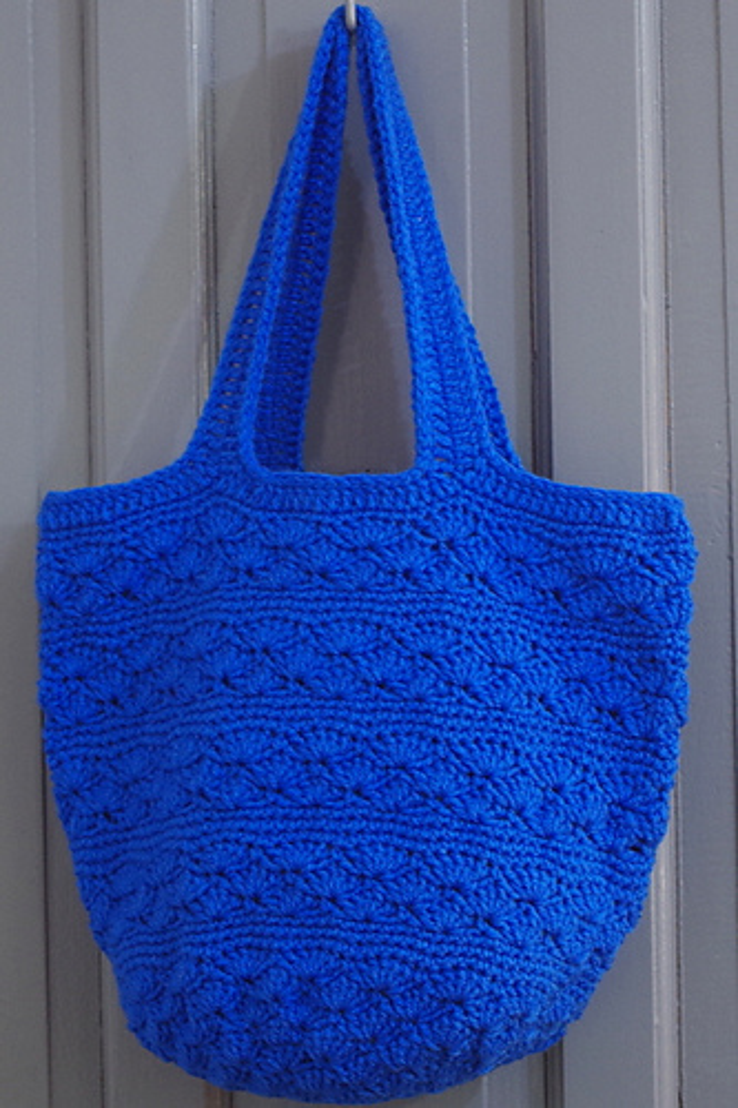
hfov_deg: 21.2
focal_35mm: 64
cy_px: 554
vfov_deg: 31.4
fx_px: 1969
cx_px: 369
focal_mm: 42.5
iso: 400
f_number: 4.5
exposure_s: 1/2.5
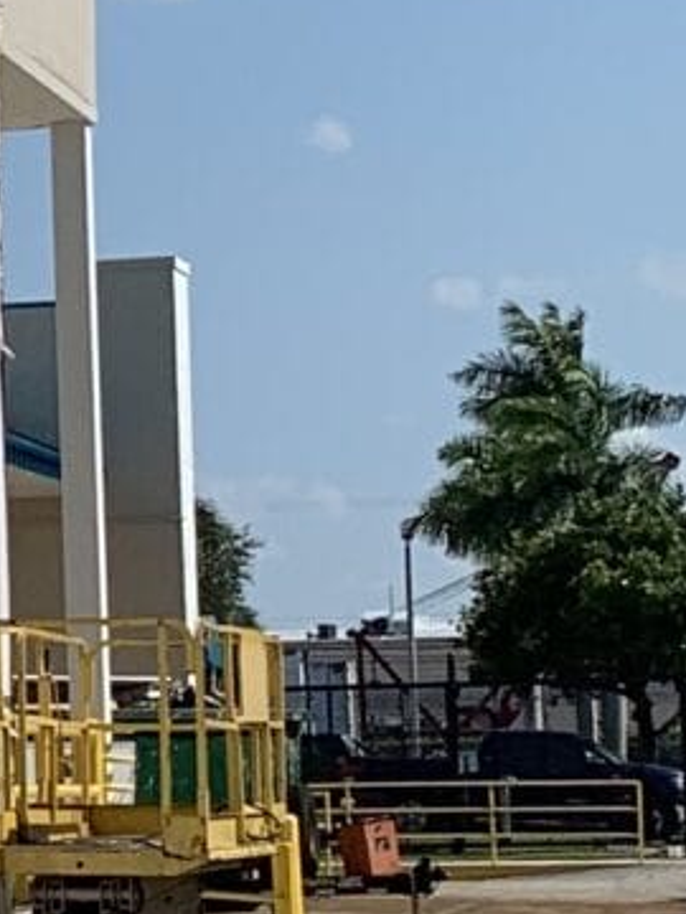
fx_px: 4888
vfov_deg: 10.7
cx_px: -1326
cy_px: 574
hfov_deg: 7.2
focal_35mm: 185
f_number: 1.8
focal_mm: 4.25
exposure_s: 1/5128
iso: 25
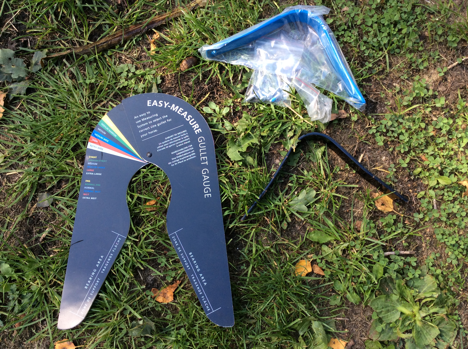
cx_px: 234
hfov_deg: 56.9
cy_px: 174
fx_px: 432
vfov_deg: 44.1
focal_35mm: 32
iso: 32
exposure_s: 1/100
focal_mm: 3.3
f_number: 2.4
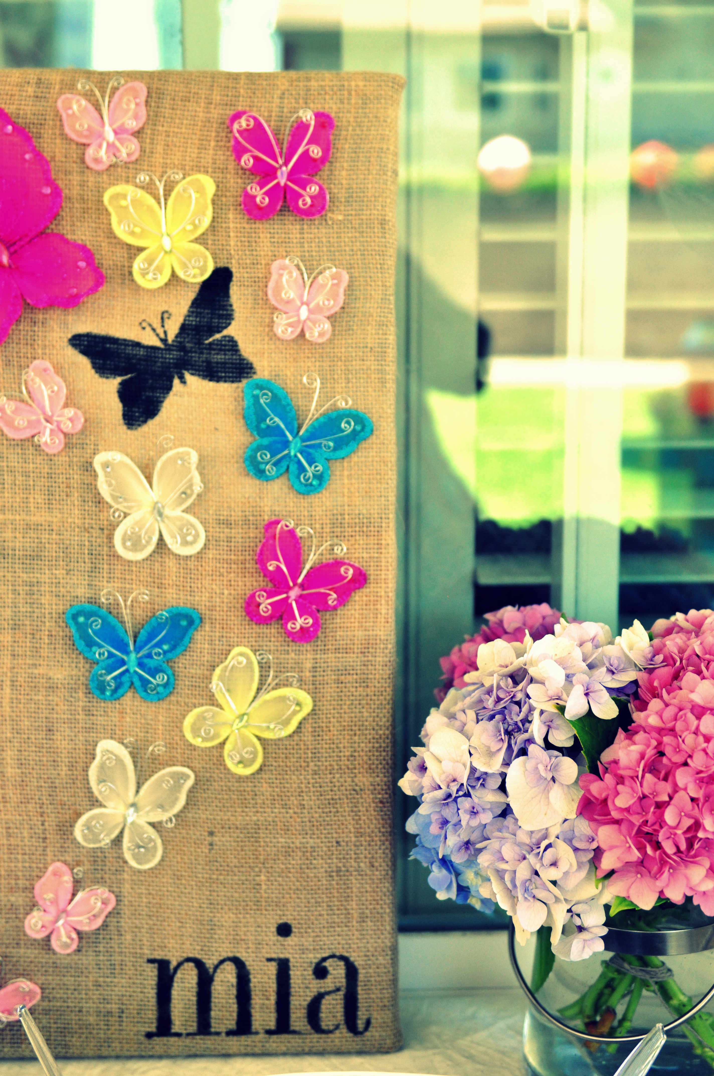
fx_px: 1521
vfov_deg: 38.9
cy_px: 538
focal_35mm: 51
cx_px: 357
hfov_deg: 26.4
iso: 800
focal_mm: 34
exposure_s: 1/640
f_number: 2.8
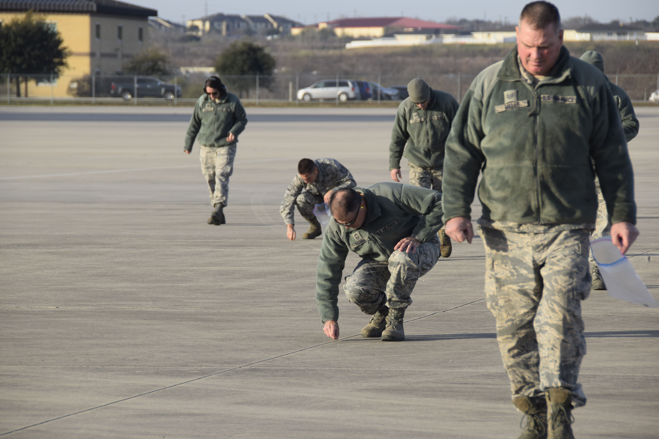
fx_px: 4118
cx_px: 330
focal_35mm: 225
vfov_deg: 6.1
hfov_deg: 9.1
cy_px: 220
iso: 110
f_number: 8
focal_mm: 150
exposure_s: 1/200
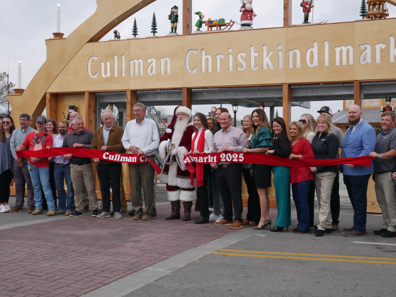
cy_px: 148
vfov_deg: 29.1
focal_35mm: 50
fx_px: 572
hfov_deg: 38.2
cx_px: 198
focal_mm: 25
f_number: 9
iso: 200
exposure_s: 1/250
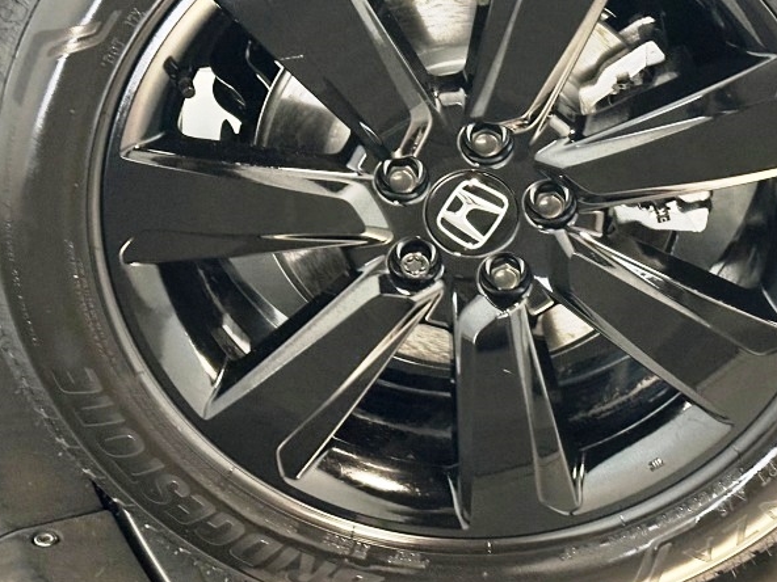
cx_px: 474
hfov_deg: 23.5
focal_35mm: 83
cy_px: 178
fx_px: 1863
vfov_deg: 17.7
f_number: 1.78
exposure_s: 1/20
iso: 640
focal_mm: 6.86
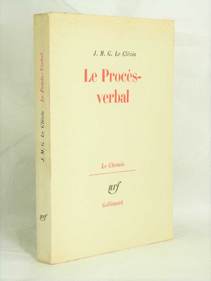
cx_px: 106
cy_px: 140
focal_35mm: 82
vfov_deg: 23.8
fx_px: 666
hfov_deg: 18.0
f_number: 3.4
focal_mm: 14.8
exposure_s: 1/60
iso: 200
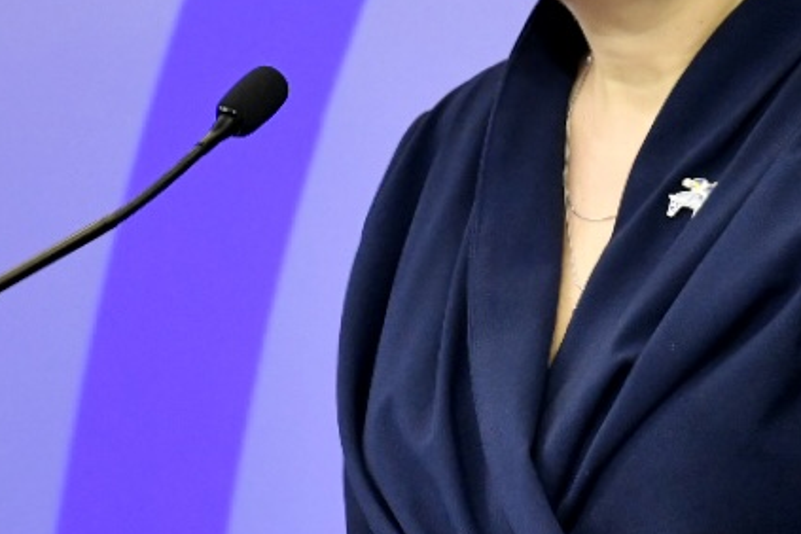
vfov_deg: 1.8
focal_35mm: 744
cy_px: 121
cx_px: 179
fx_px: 16553
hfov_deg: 2.8
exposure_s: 1/400
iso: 1600
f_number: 5.6
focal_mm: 200
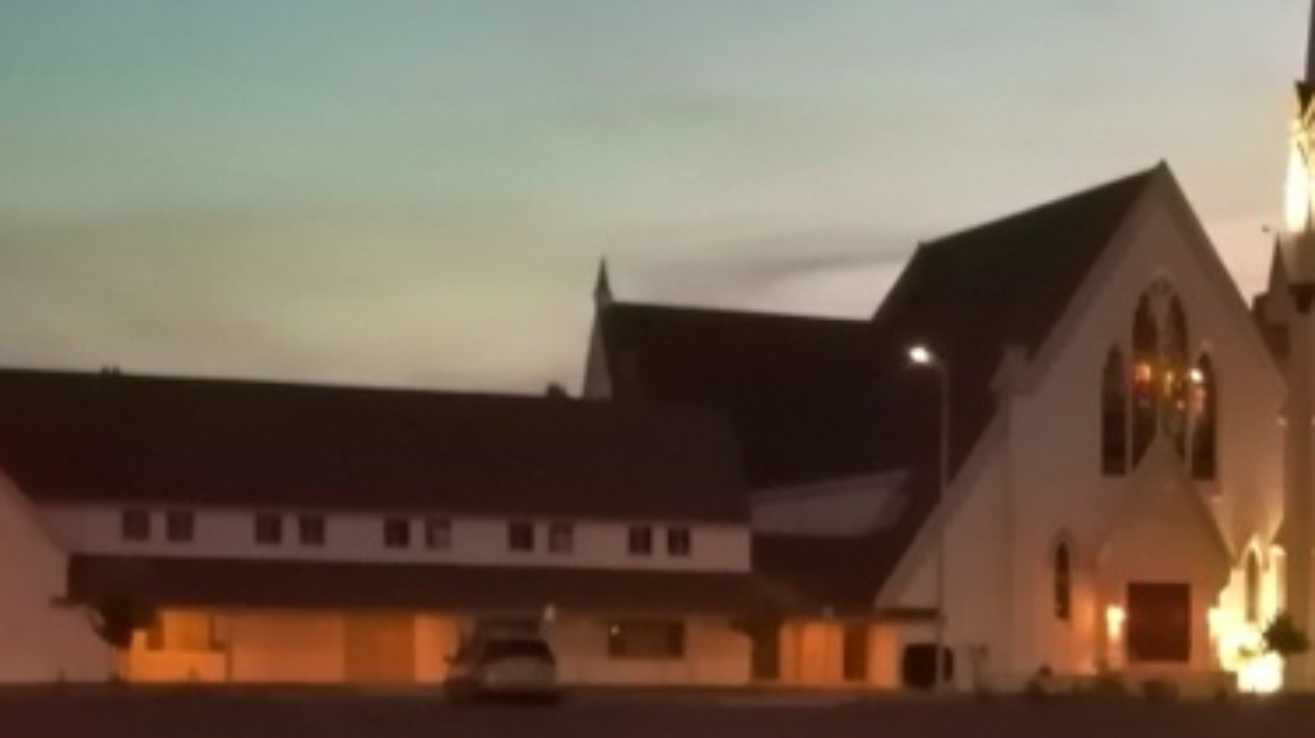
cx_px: 1906
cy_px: 745
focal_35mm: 91
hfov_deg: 20.4
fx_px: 3172
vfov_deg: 13.1
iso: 500
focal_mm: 3.62
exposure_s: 1/20
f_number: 1.8
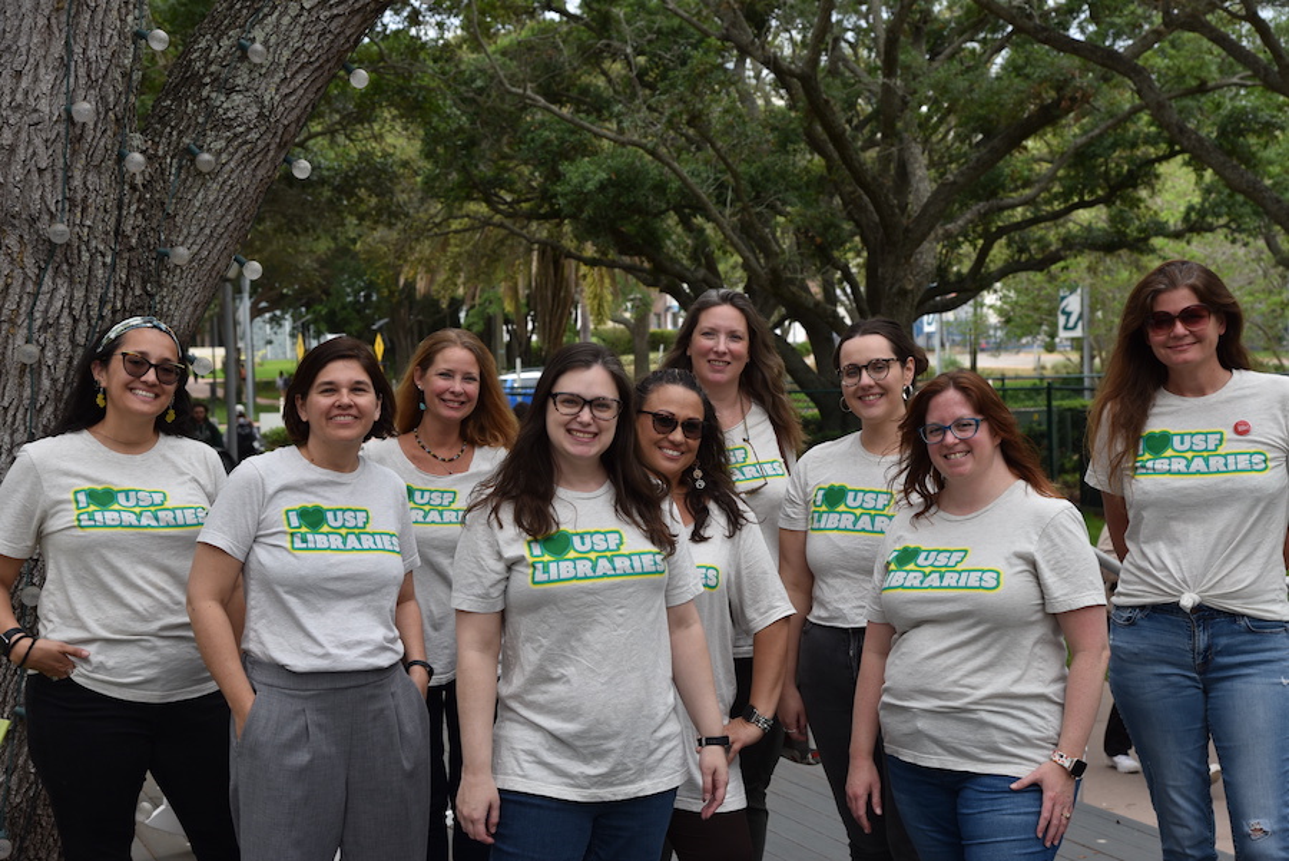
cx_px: 644
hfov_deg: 30.9
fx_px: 2328
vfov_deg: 20.9
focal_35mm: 65
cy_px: 430
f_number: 8
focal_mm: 65
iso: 320
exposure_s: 1/250
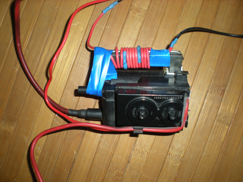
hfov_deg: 49.0
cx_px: 122
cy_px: 91
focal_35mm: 38
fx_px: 267
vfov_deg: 37.7
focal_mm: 6.3
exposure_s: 1/60
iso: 64
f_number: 3.1
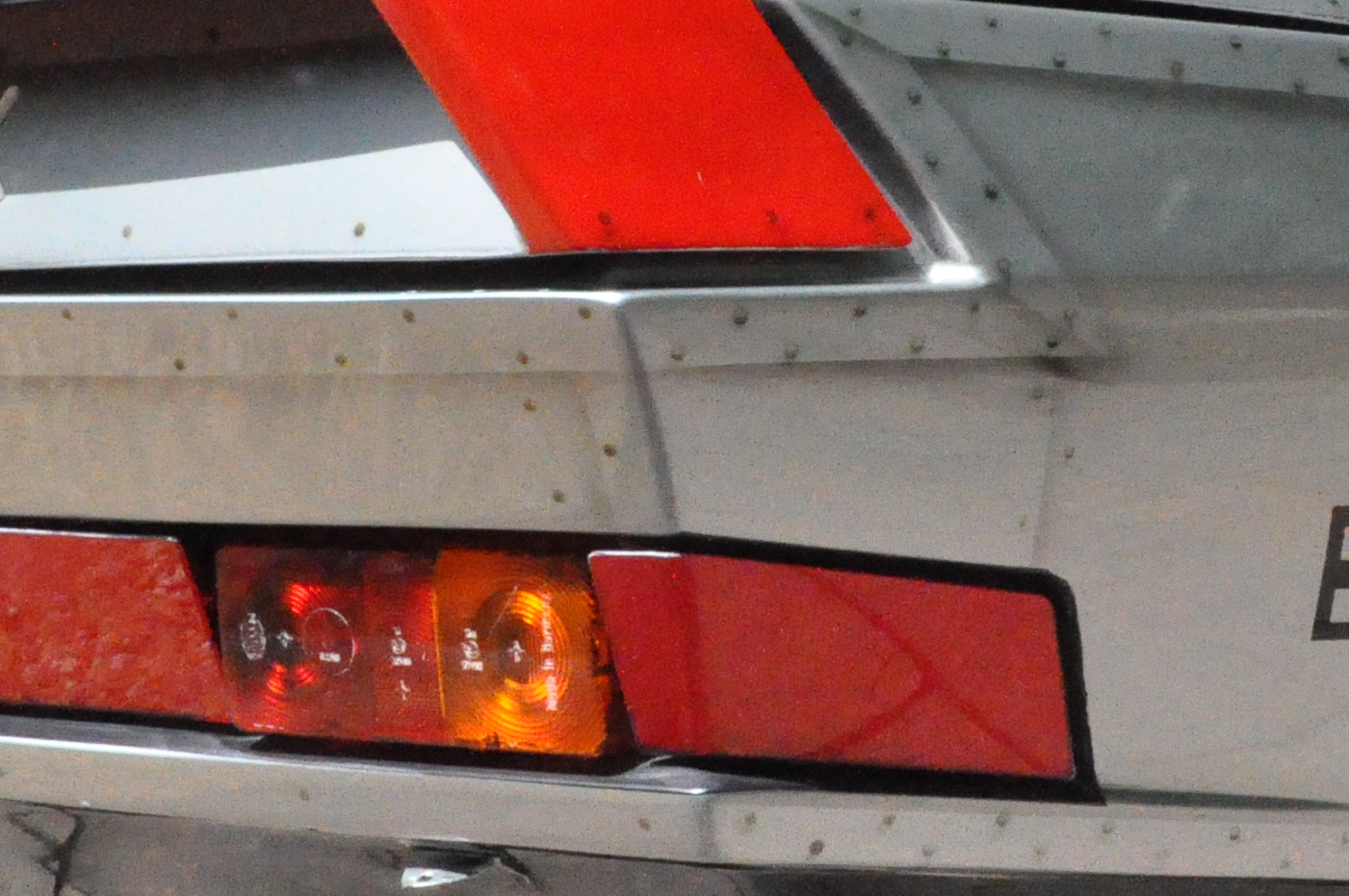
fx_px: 3781
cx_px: 627
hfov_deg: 20.2
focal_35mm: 101
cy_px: 402
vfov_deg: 13.5
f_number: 18
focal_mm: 22
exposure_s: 1/1250
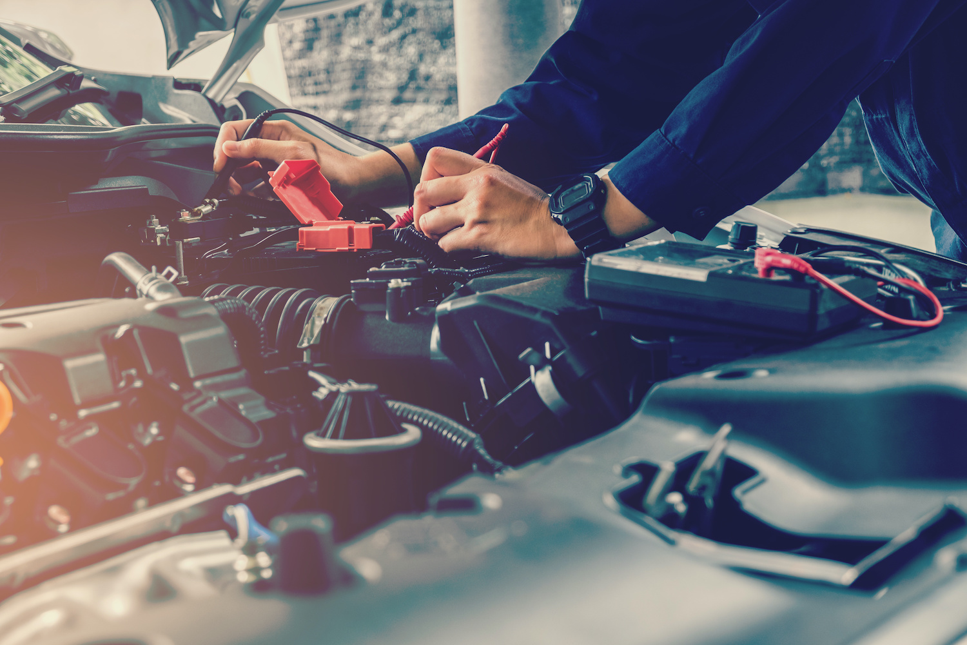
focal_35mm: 59
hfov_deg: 33.9
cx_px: 484
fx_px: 1585
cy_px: 322
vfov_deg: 23.0
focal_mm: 39
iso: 200
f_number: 4.5
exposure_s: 1/15
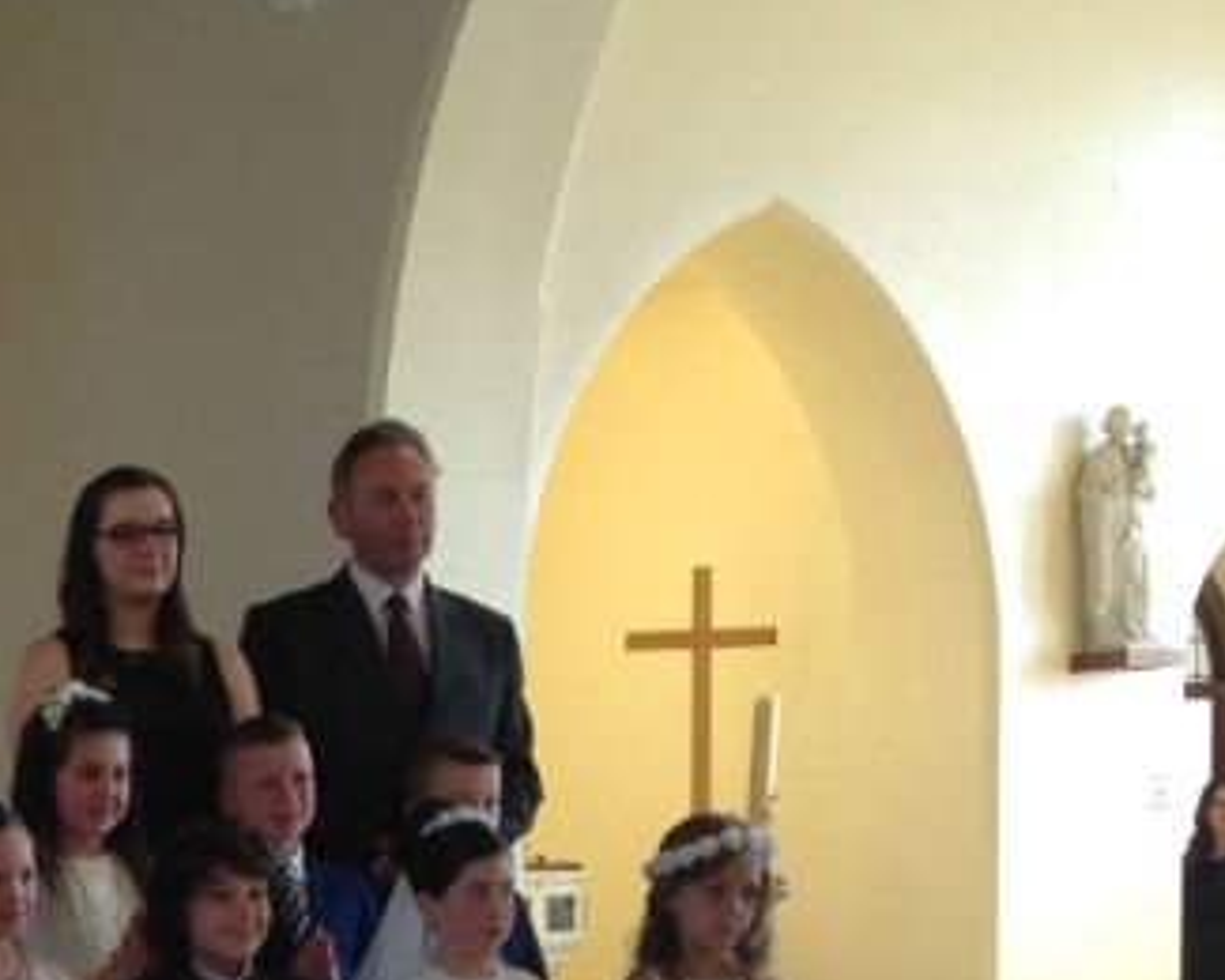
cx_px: -207
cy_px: 1300
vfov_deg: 14.3
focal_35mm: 103
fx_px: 3734
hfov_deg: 17.8
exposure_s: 1/20
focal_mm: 4.28
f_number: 2.4
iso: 50
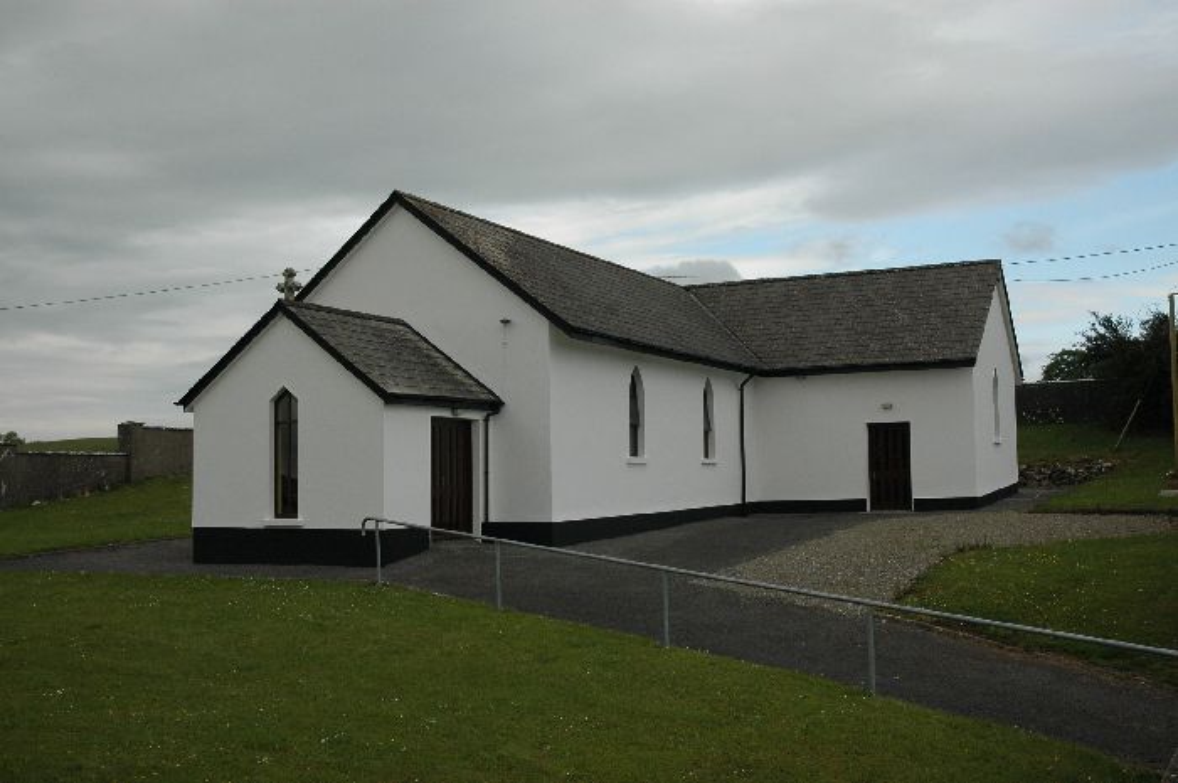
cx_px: 589
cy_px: 392
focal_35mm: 40
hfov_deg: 48.0
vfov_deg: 32.9
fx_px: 1324
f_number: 4
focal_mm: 27
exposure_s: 1/1600
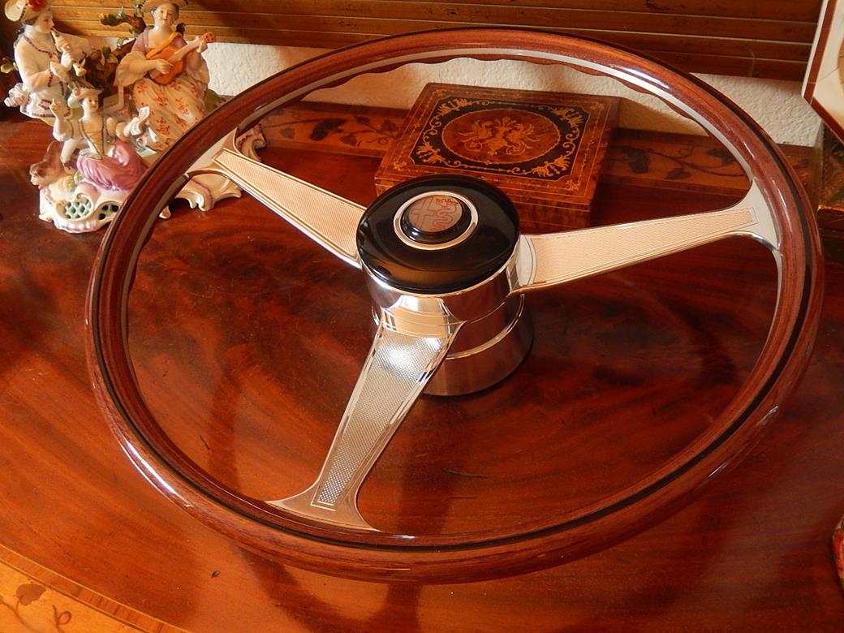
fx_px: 780
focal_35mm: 32
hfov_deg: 56.8
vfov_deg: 44.2
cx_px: 422
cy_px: 316
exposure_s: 1/15
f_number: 3.8
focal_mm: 5.7
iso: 400
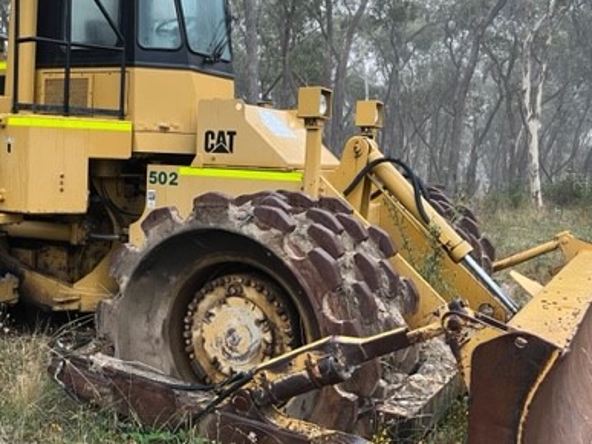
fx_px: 735
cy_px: 213
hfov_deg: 43.5
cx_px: 223
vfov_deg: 33.6
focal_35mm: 43
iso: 125
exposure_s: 1/82
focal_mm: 5.1
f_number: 1.6
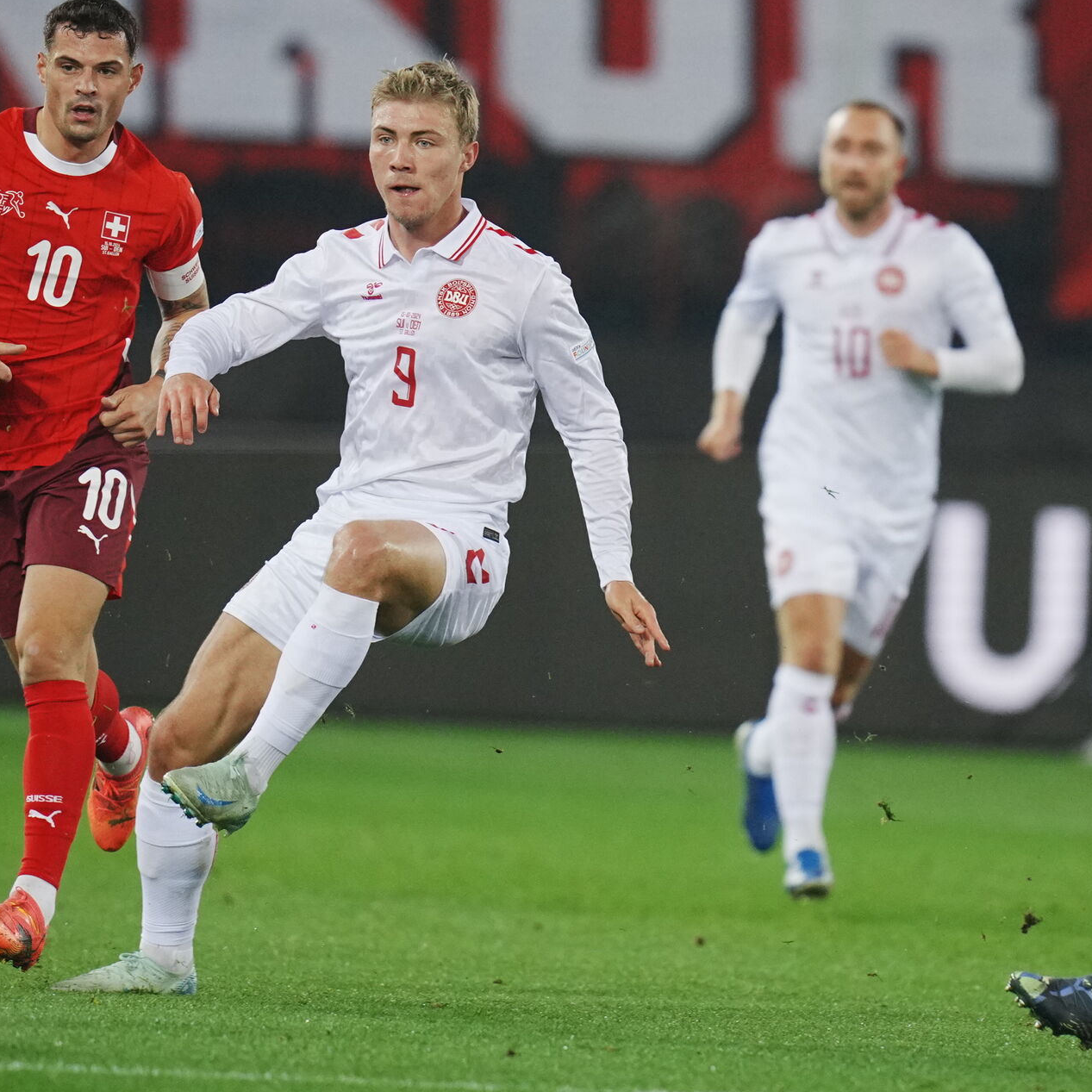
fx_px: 27589
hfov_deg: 2.3
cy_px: 541
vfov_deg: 2.3
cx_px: 480
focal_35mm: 773
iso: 1600
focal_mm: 400
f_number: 2.8
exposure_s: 1/1600
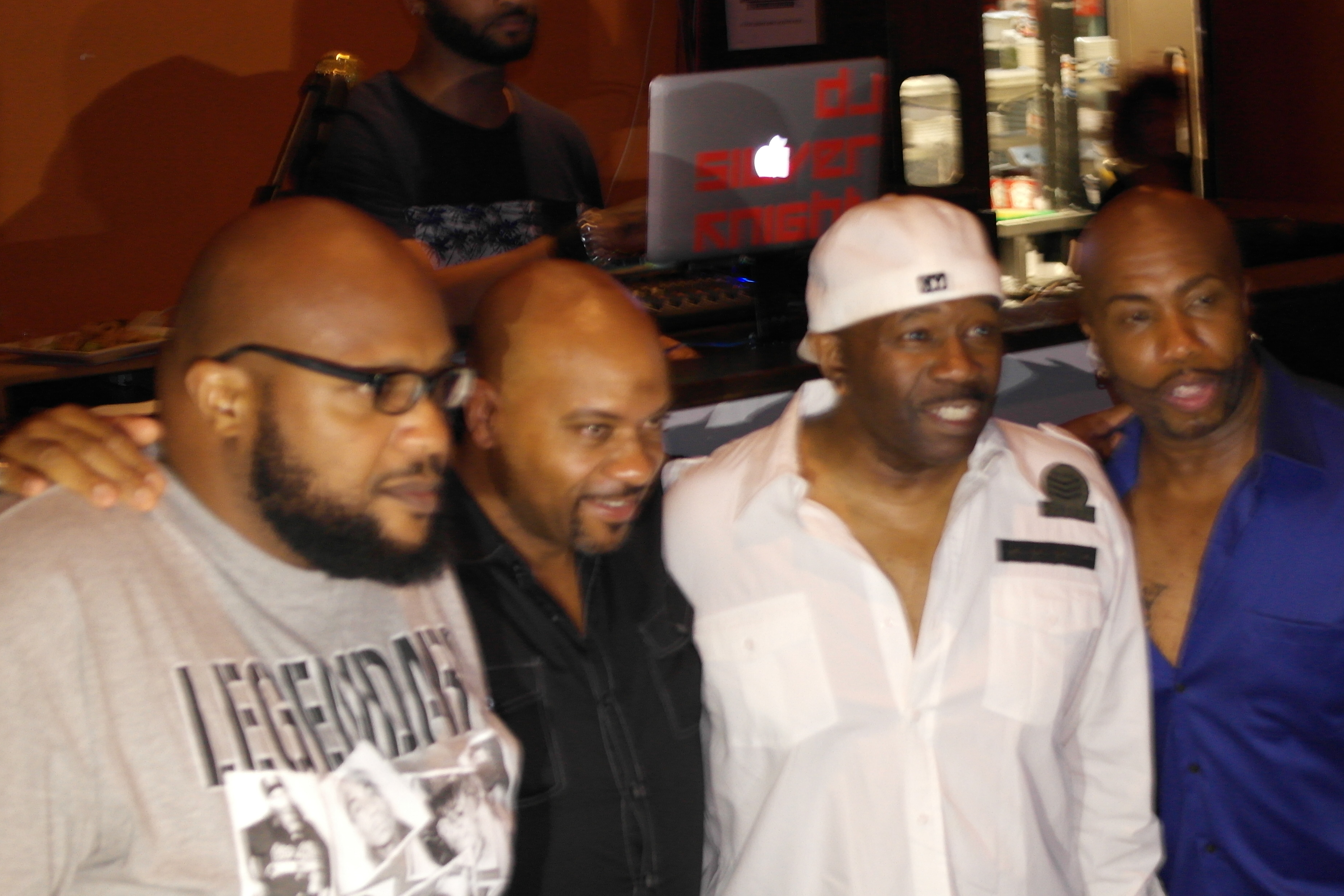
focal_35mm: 78
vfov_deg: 17.5
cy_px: 520
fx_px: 2912
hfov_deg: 25.9
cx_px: 794
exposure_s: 1/10
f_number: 4.5
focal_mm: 35
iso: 800
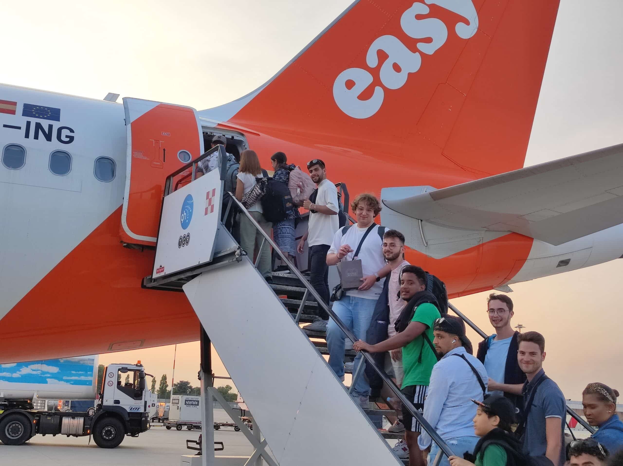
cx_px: 312
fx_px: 450
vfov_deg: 54.8
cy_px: 233
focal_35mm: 25
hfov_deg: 69.4
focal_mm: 4.7
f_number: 1.79
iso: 50
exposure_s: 1/162
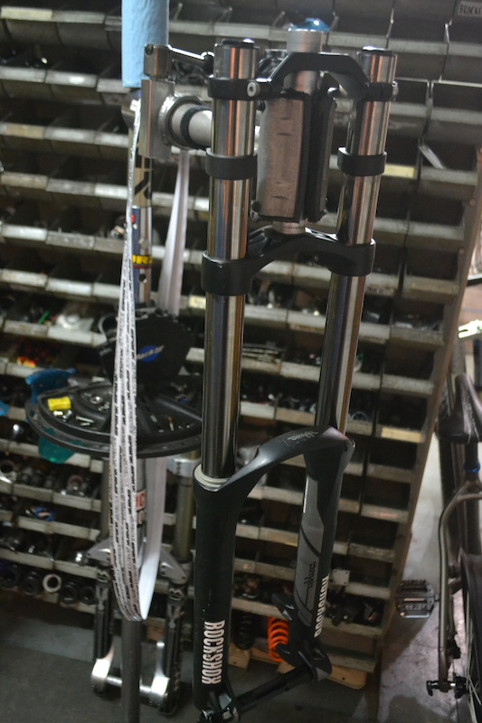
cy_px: 362
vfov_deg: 57.2
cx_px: 241
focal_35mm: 33
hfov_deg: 40.0
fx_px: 663
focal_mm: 22
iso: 3200
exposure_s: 1/30
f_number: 4
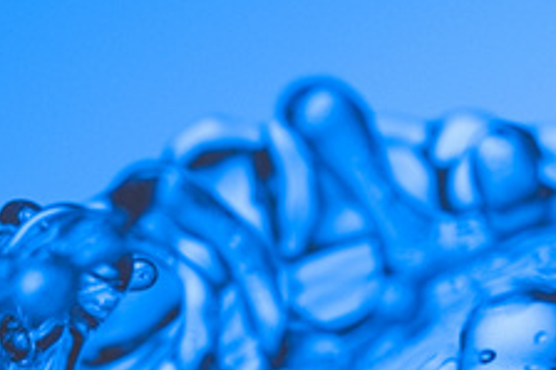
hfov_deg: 2.7
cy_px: 598
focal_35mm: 759
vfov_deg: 1.8
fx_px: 11713
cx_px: 473
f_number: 4.5
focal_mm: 70
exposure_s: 1/10
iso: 100
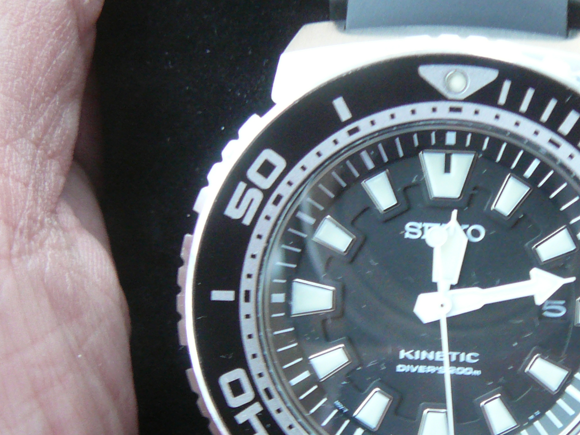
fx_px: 1056
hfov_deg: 30.5
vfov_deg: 22.9
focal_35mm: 63
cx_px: 392
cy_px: 357
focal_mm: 5.2
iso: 200
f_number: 2.8
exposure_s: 1/40
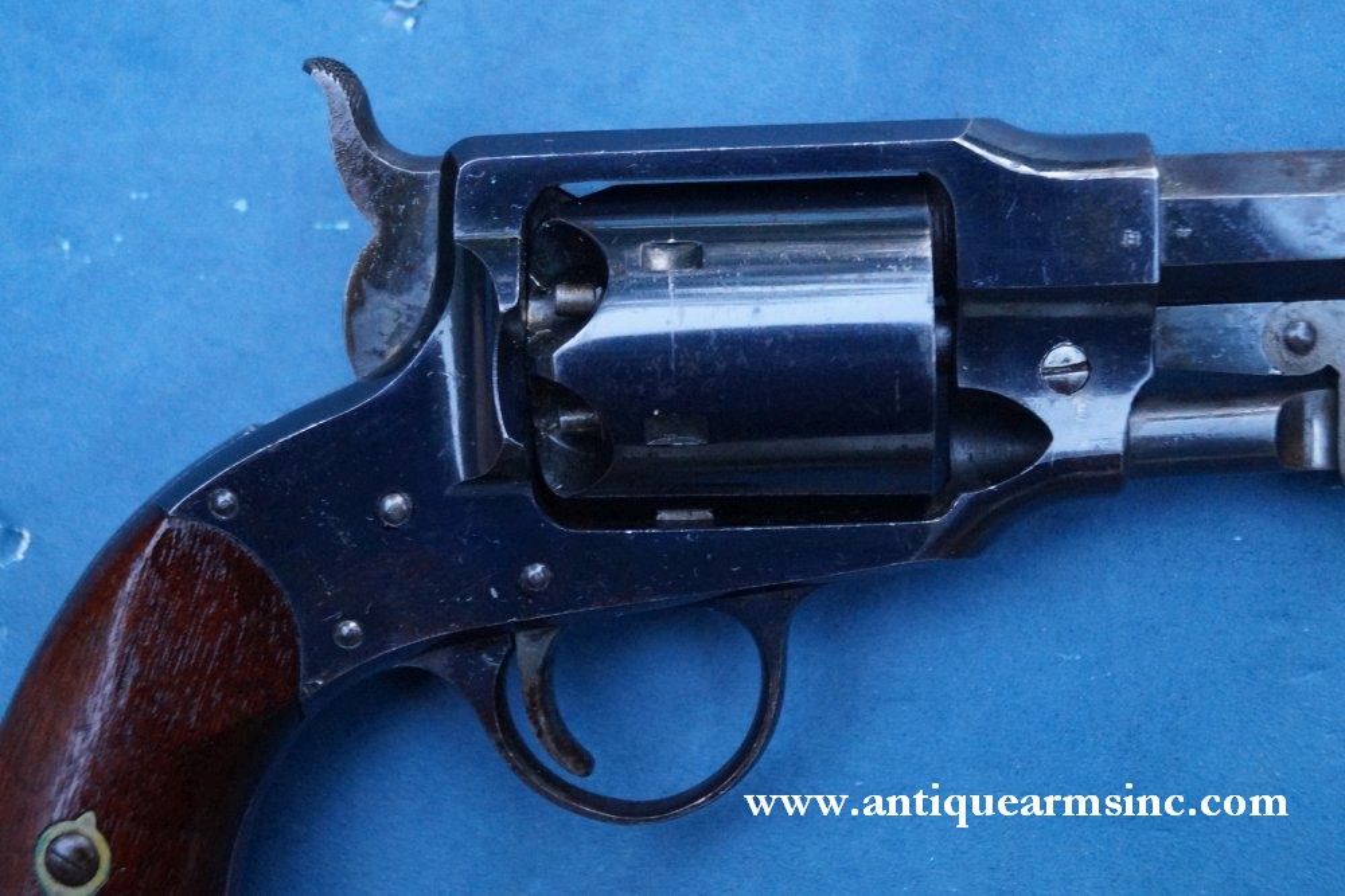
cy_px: 448
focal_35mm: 68
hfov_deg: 29.9
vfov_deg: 20.2
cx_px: 672
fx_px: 2522
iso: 3200
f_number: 5.6
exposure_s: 1/15
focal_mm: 45
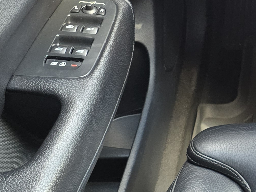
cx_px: 371
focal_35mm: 92
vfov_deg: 16.0
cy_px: 43
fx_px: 680
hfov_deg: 19.0
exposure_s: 1/120
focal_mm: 6.3
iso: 160
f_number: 1.7
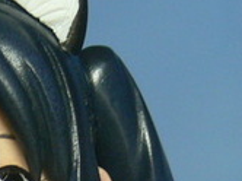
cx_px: -51
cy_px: 235
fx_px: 4202
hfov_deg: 3.3
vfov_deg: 2.5
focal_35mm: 602
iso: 80
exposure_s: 1/30
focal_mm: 20.8
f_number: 3.2
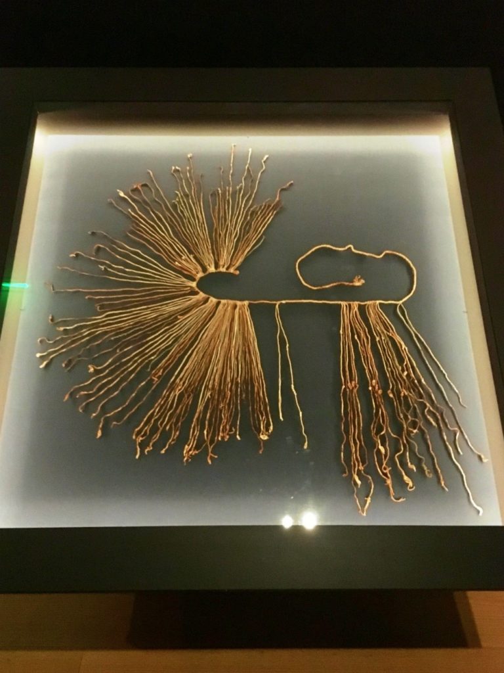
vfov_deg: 61.7
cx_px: 252
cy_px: 336
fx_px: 563
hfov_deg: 48.2
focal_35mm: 29
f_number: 2.2
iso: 1000
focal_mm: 4.15
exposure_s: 1/15
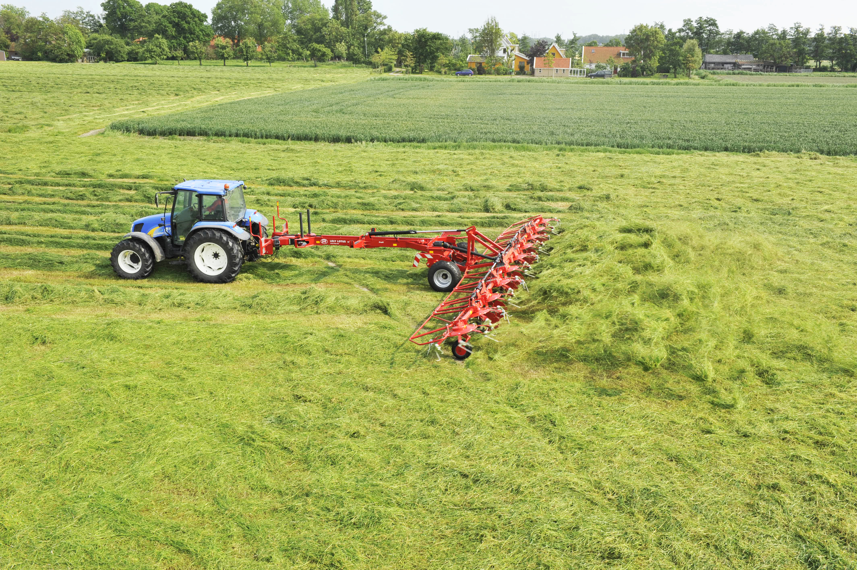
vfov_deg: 37.8
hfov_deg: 54.5
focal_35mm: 35
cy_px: 285
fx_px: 833
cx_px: 428
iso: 400
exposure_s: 1/250
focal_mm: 35
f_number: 13
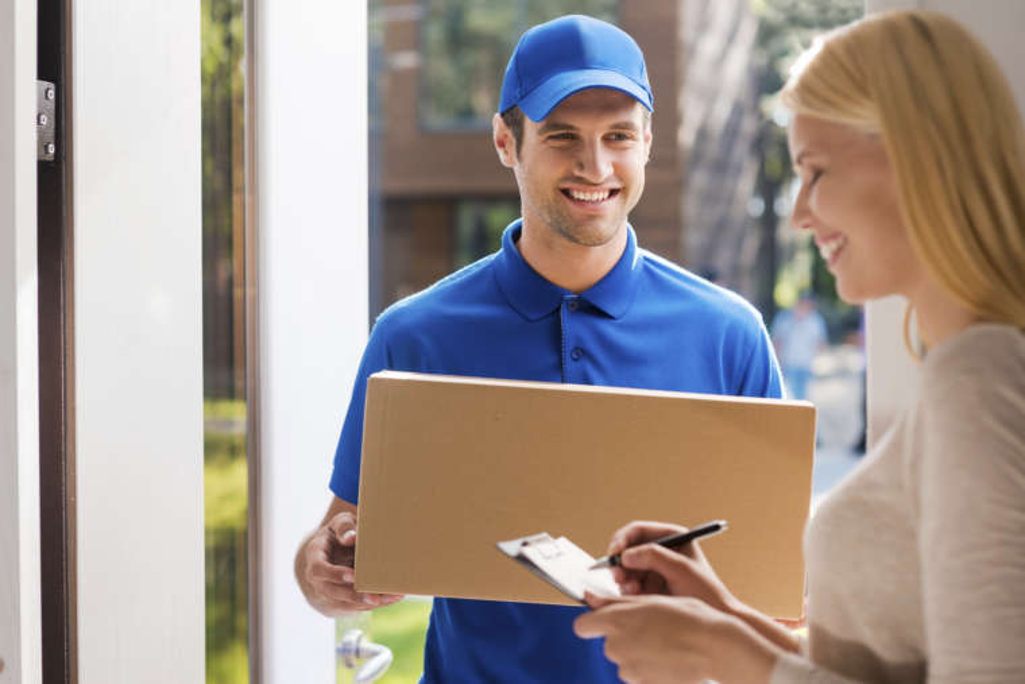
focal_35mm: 85
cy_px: 342
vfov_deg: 16.1
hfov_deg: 23.9
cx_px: 512
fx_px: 2420
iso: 160
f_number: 3.5
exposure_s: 1/160
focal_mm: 85
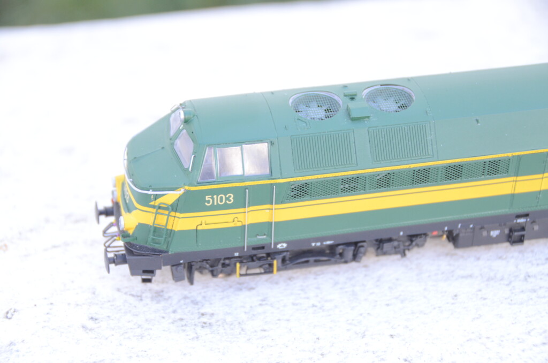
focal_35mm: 105
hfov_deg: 19.5
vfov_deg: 13.0
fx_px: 1595
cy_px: 182
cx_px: 274
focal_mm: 70
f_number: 5
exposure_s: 1/200
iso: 800
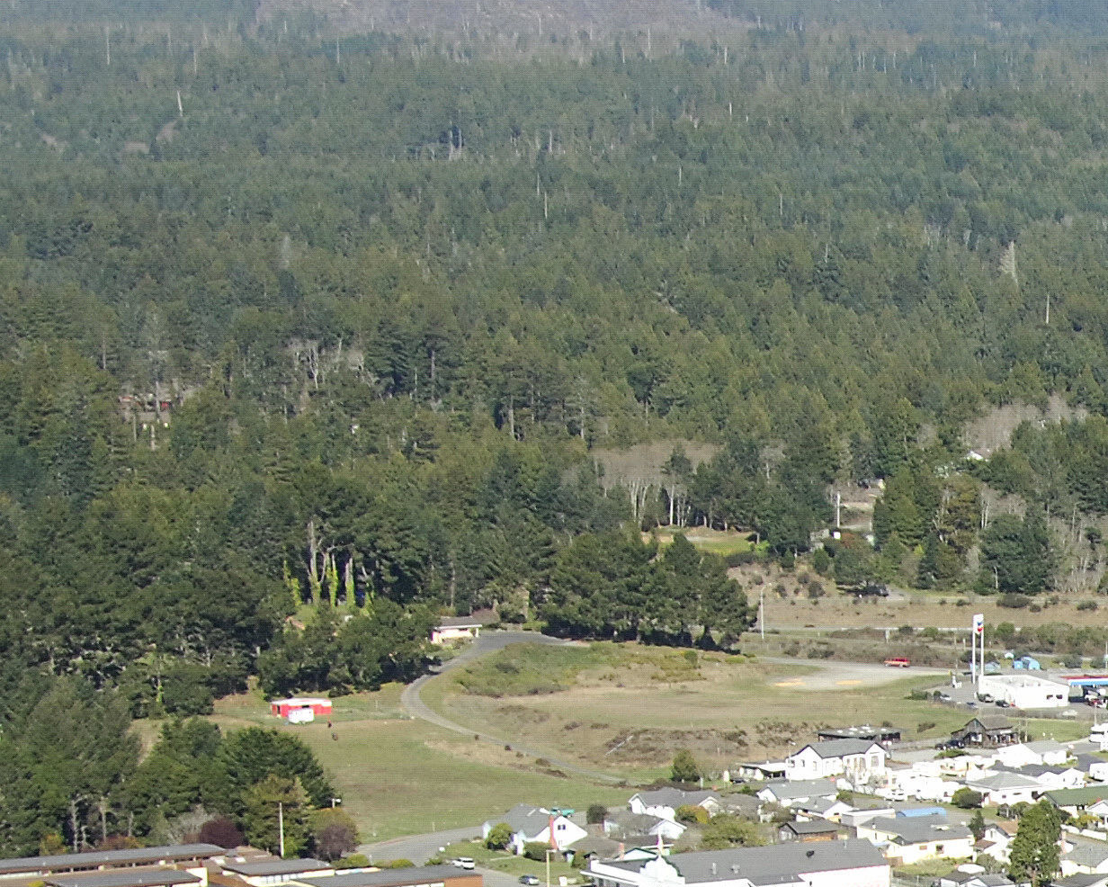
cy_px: 1199
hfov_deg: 13.3
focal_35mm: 137
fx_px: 4493
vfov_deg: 11.0
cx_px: 1626
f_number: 6.7
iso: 400
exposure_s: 1/1000
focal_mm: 28
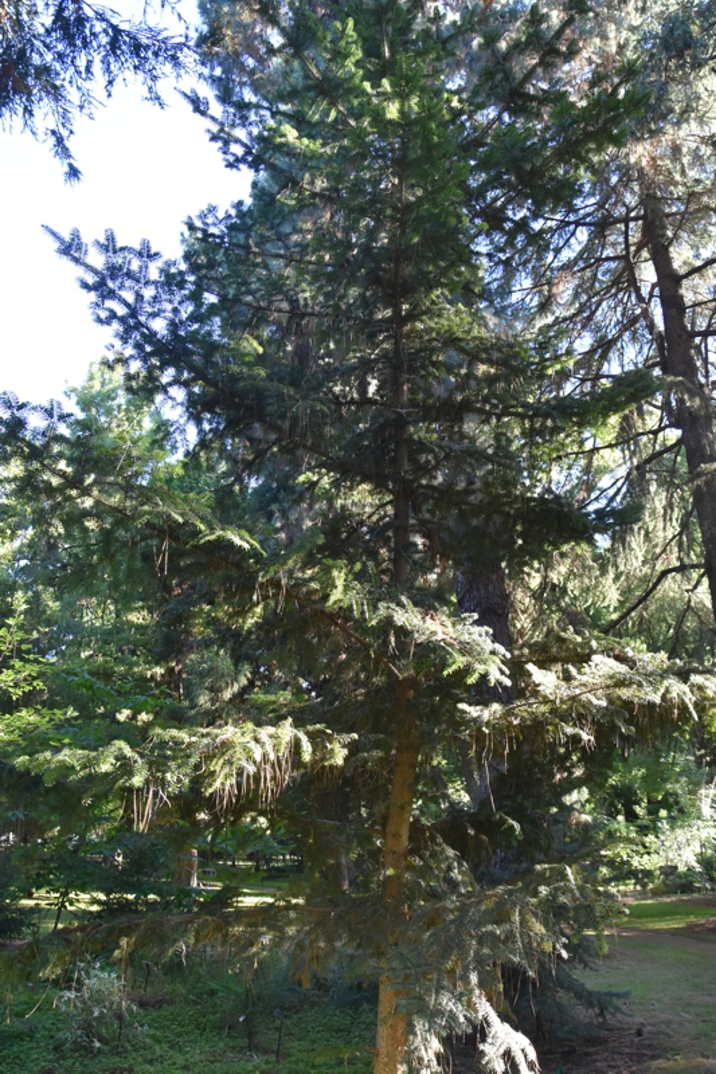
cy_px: 537
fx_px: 806
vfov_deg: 67.4
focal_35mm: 27
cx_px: 358
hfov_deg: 47.9
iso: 800
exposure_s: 1/125
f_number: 5.6
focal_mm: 18
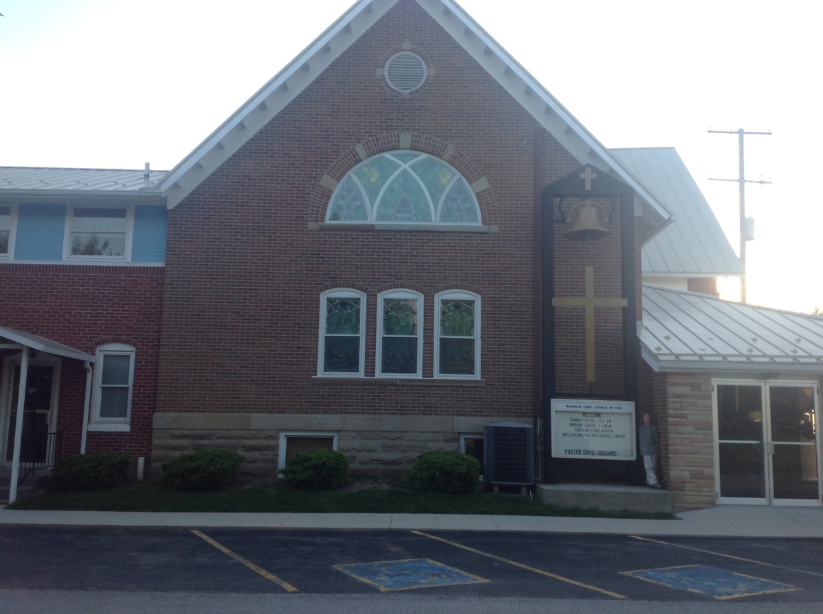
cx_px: 412
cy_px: 307
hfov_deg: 52.7
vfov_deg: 40.6
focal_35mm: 35
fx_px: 831
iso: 50
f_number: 2.4
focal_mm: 4.28
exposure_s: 1/288
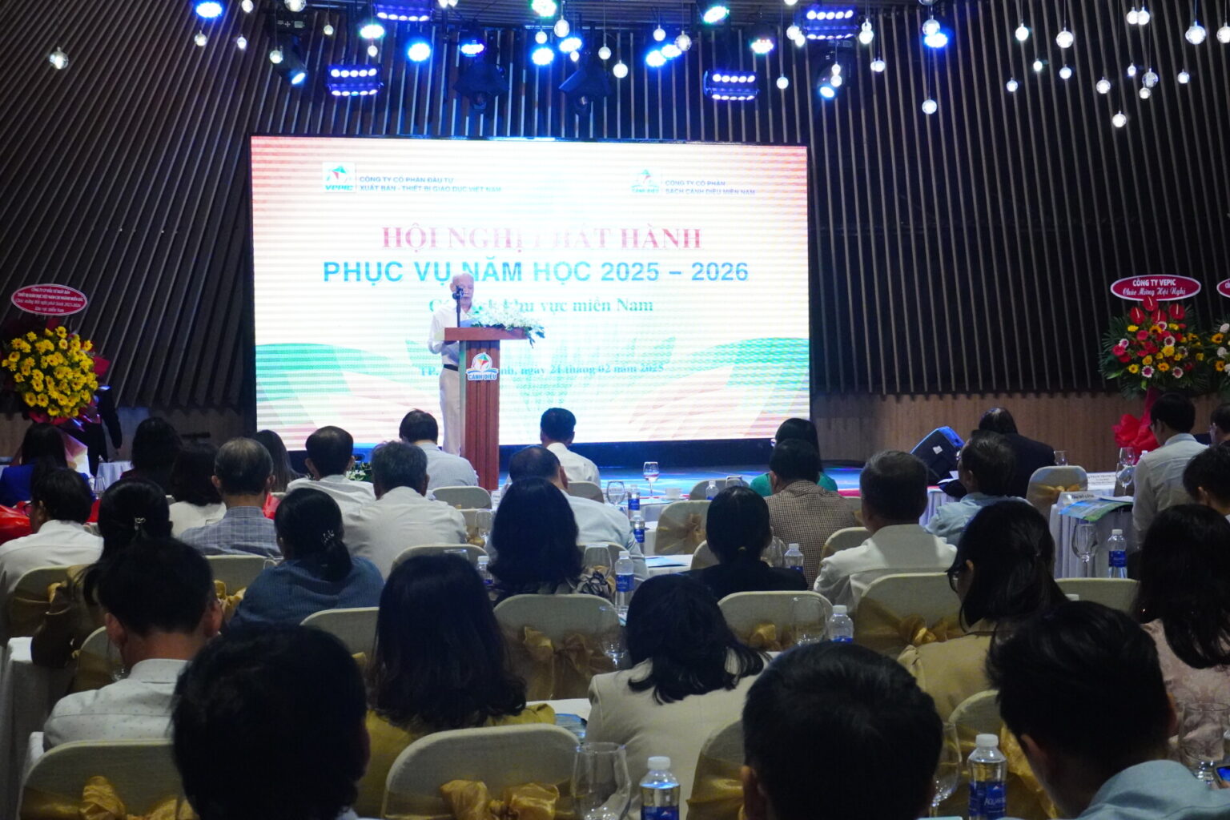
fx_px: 1999
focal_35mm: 58
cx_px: 615
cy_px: 410
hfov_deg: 34.2
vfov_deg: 23.2
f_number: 8
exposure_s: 1/160
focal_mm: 39
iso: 6400
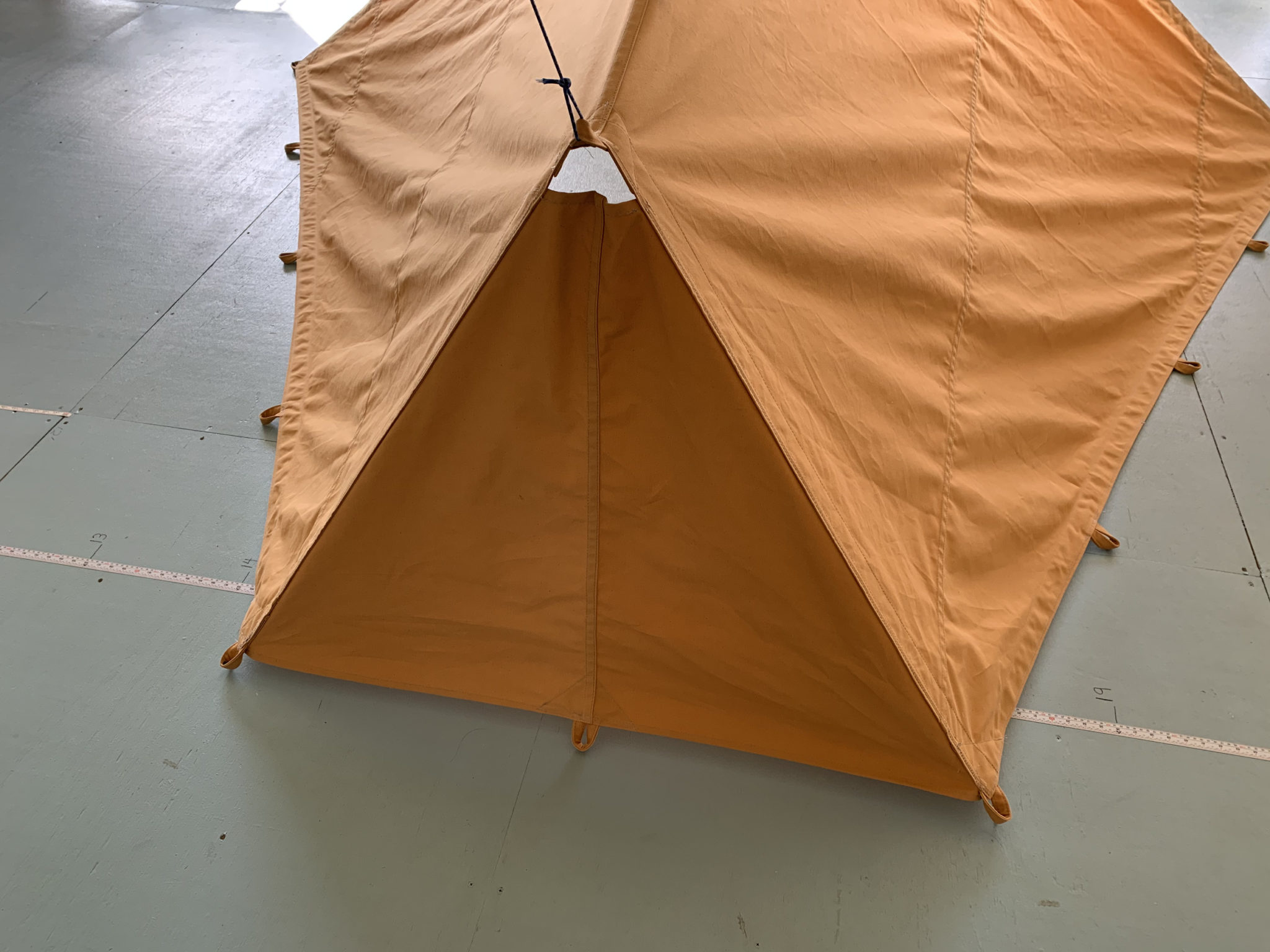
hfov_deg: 67.3
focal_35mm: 26
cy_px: 476
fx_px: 954
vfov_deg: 53.1
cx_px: 635
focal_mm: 4.25
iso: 64
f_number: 1.8
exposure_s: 1/121
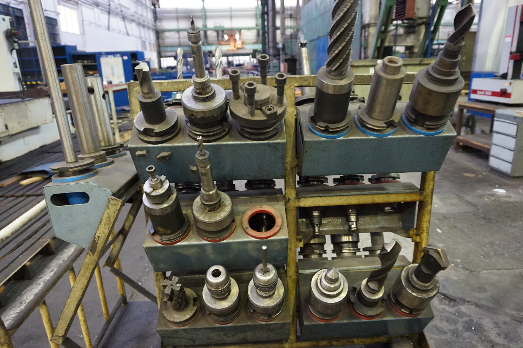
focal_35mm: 25
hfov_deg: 71.5
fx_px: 363
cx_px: 272
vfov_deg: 51.2
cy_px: 180
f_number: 3.5
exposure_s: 1/15
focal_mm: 16
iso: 3200
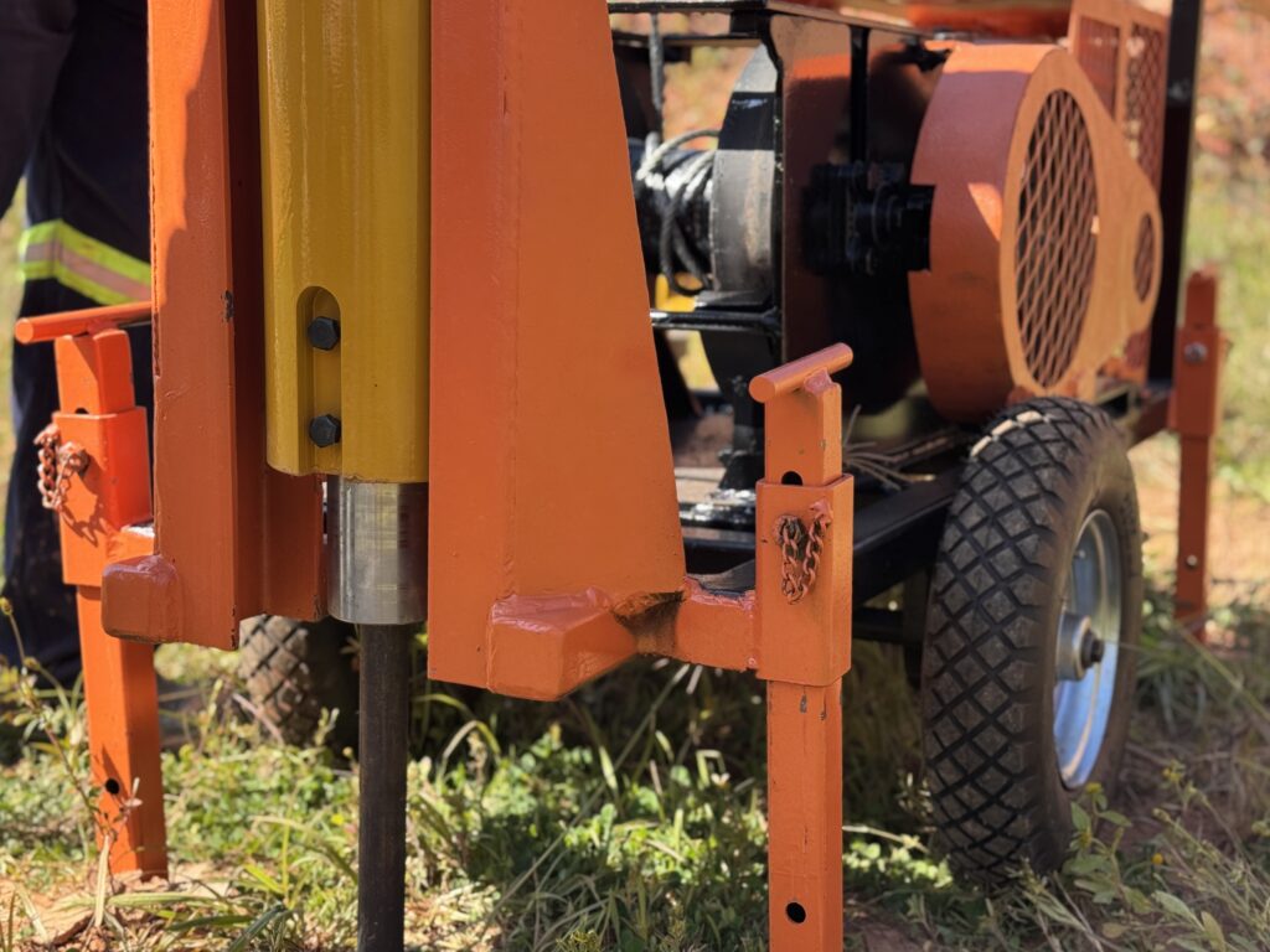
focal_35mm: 48
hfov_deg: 39.7
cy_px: 476
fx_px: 1761
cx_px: 635
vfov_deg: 30.3
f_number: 1.78
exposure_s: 1/731
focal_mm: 6.76
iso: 64
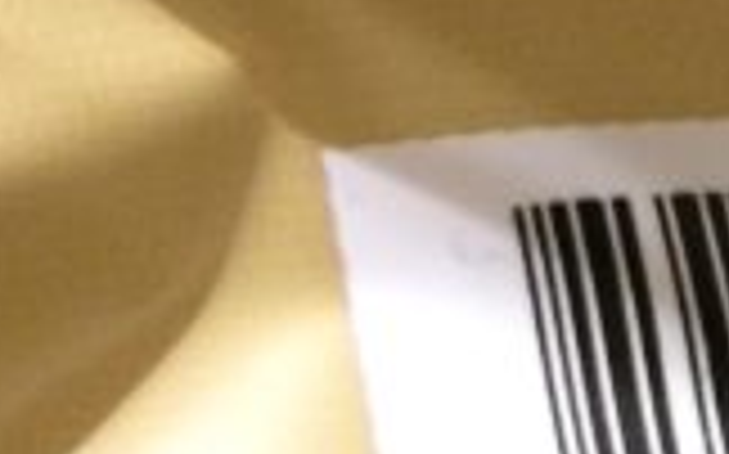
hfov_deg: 13.3
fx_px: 2899
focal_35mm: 146
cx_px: 1188
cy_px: 751
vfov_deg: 8.7
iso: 250
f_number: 2.2
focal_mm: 4.15
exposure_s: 1/24
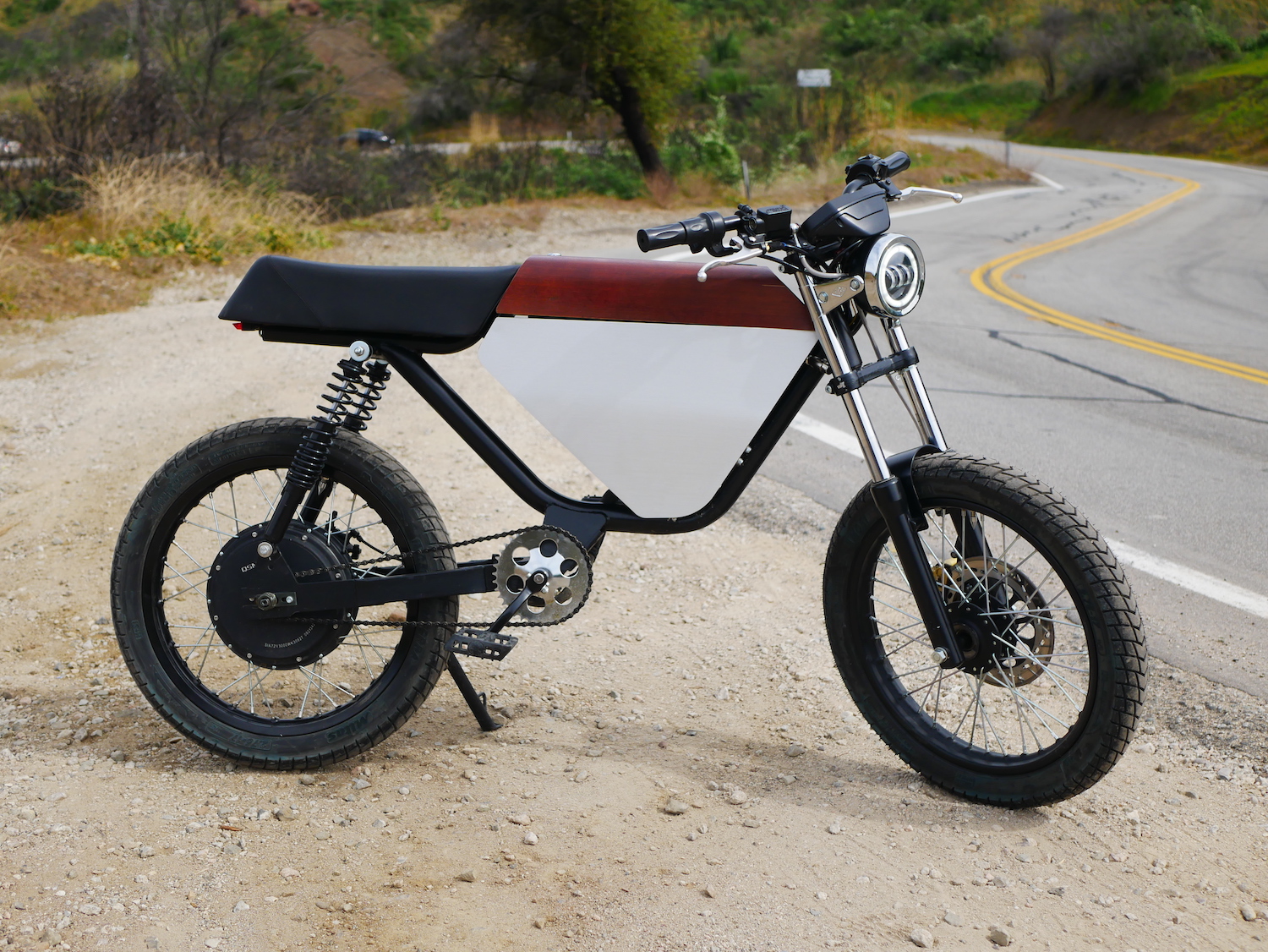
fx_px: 1832
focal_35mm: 50
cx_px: 634
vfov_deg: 29.1
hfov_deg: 38.2
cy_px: 476
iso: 200
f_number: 3.5
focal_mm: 25
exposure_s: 1/2500
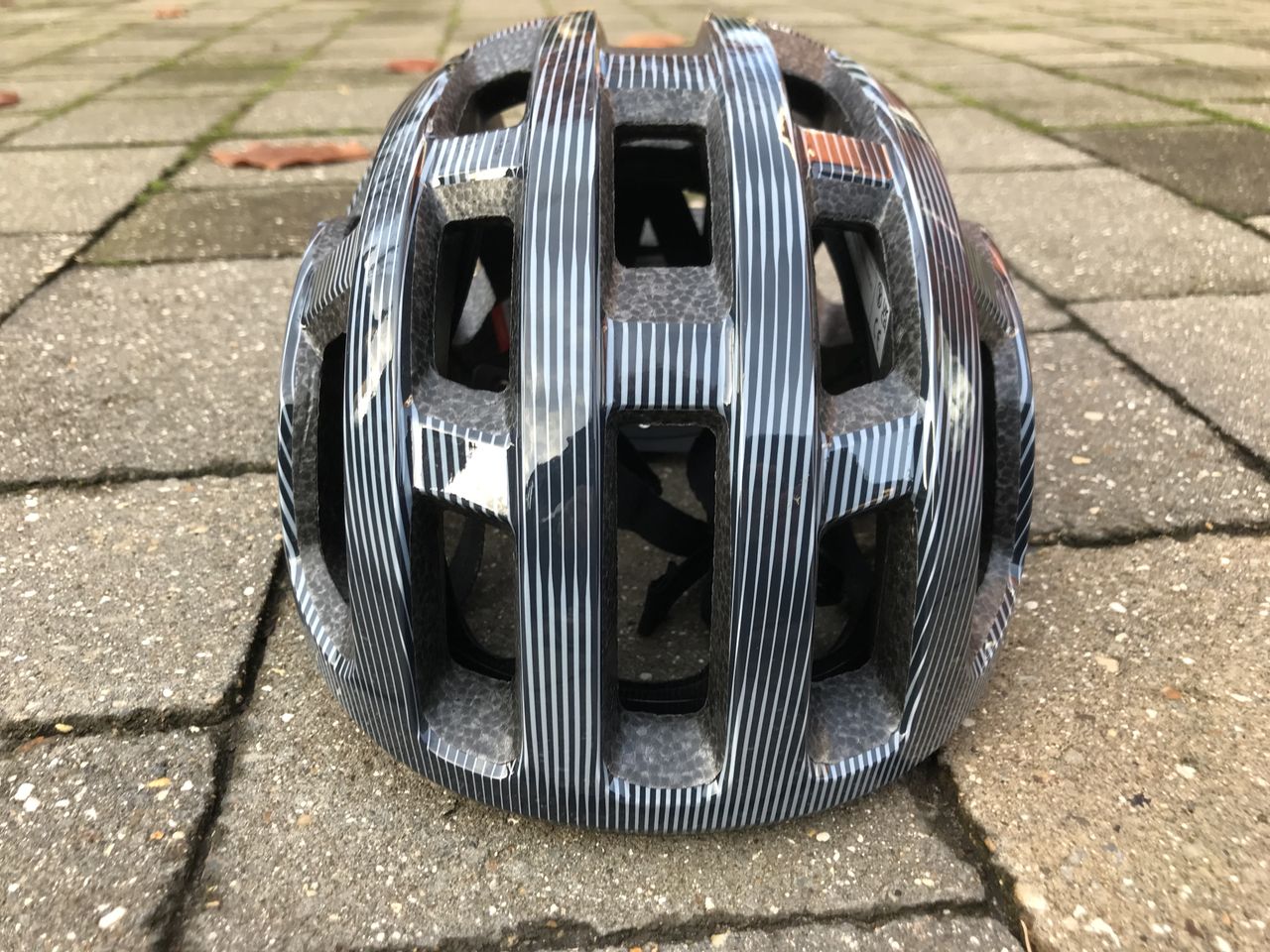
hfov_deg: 63.4
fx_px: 1027
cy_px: 476
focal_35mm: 28
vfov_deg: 49.7
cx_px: 635
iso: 25
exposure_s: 1/100
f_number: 1.8
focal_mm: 3.99
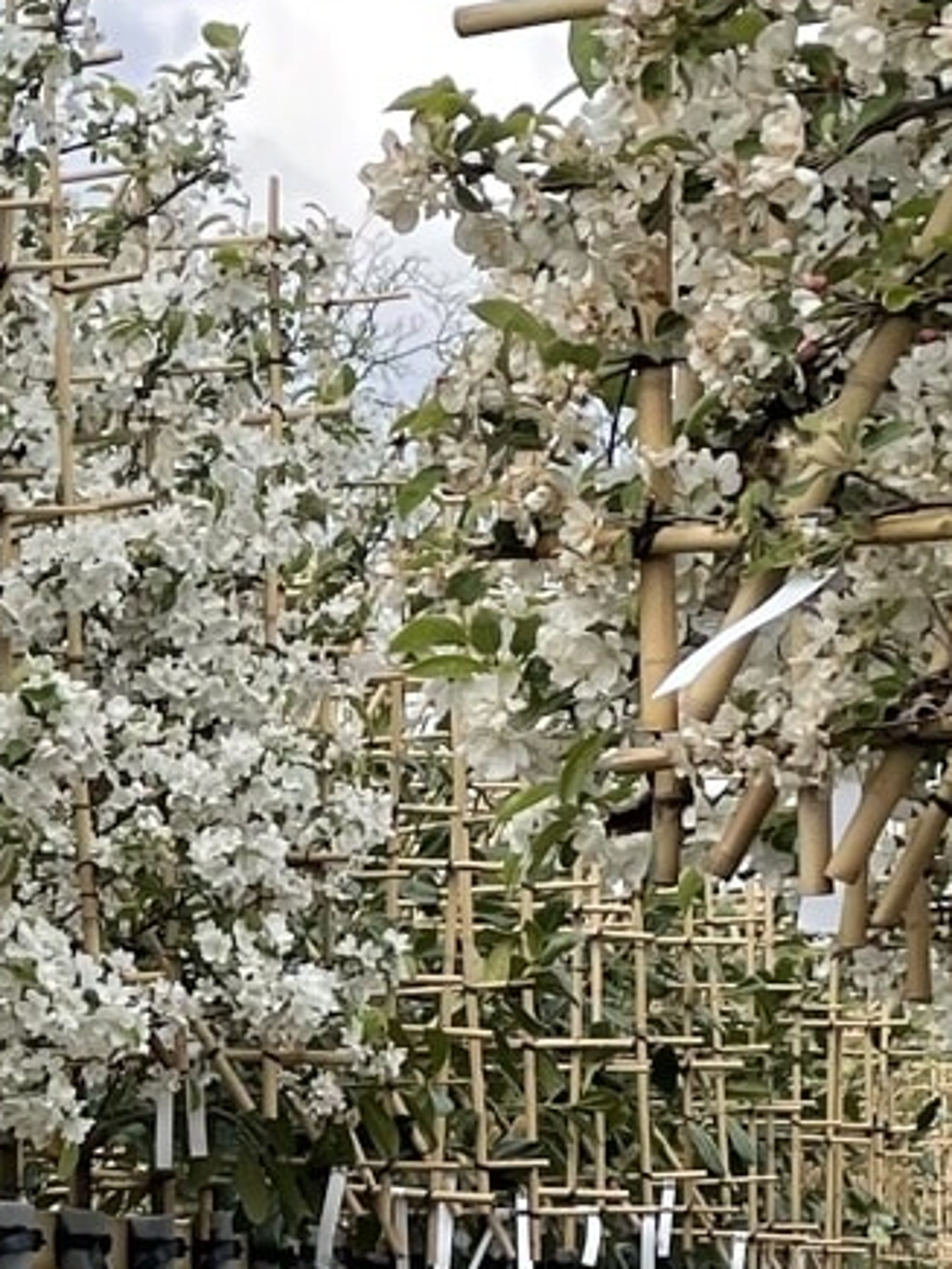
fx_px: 4474
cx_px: -649
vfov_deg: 16.0
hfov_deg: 11.4
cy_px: 1121
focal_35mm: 122
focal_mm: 4.2
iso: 32
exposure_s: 1/2212
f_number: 1.6
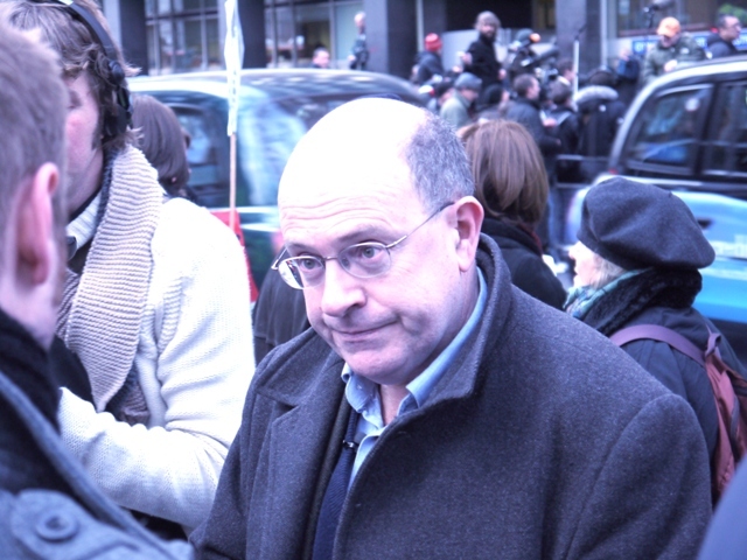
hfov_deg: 25.0
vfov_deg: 18.9
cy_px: 280
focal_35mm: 78
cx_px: 374
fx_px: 1683
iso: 400
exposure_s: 1/50
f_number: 5.5
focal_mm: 39
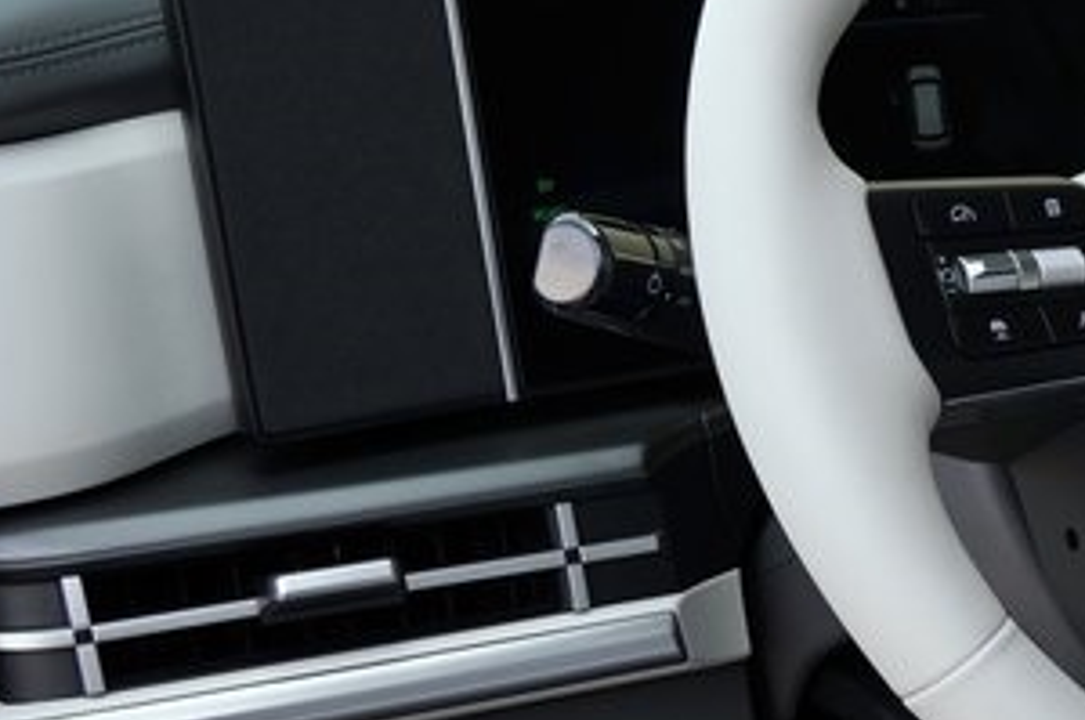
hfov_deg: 22.0
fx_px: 2467
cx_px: 1461
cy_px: 727
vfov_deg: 16.2
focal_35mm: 82
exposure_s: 1/30
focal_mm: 24
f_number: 8
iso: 200
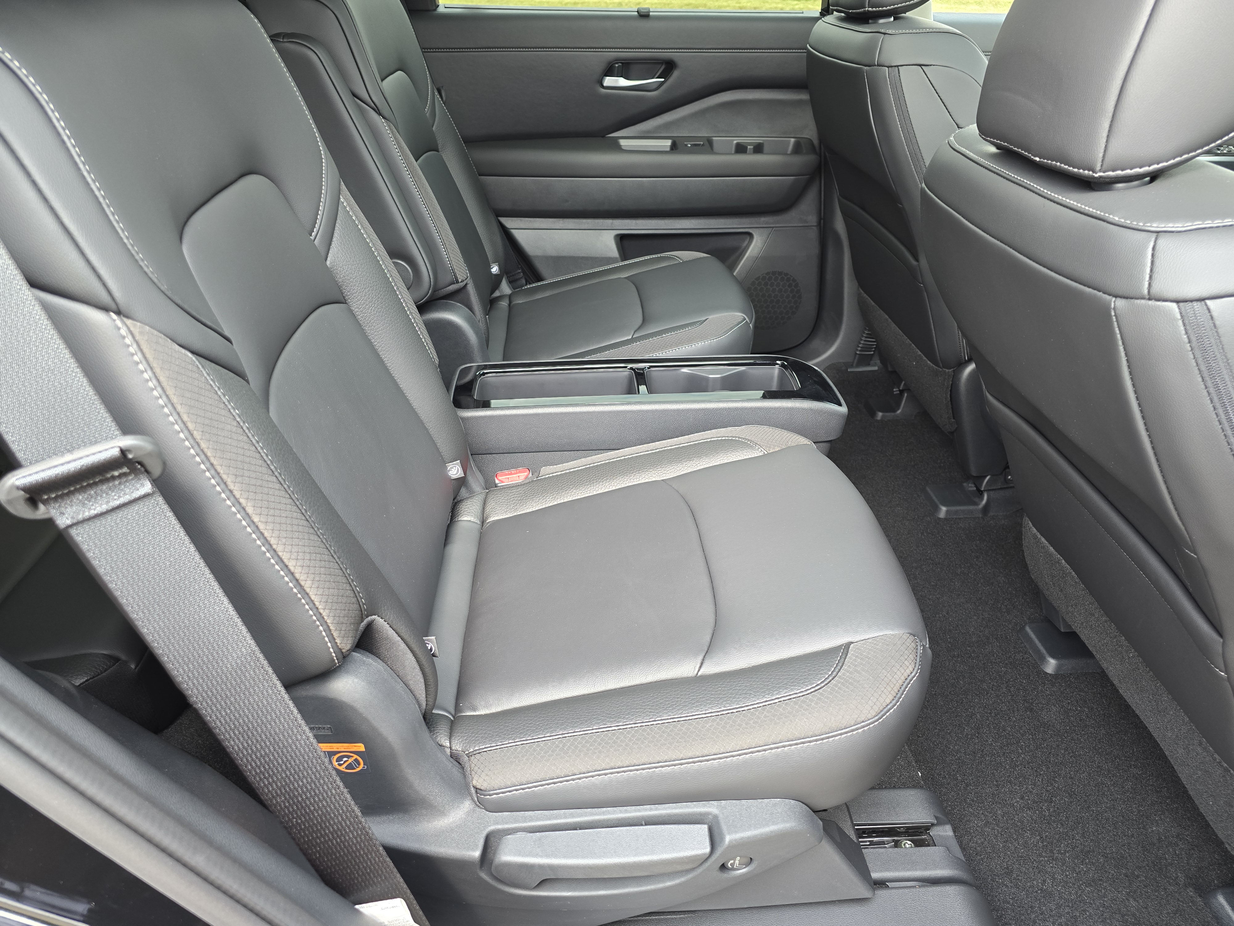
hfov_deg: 73.9
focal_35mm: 23
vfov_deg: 58.9
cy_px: 463
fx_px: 820
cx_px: 617
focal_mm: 6.3
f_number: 1.7
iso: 125
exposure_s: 1/180
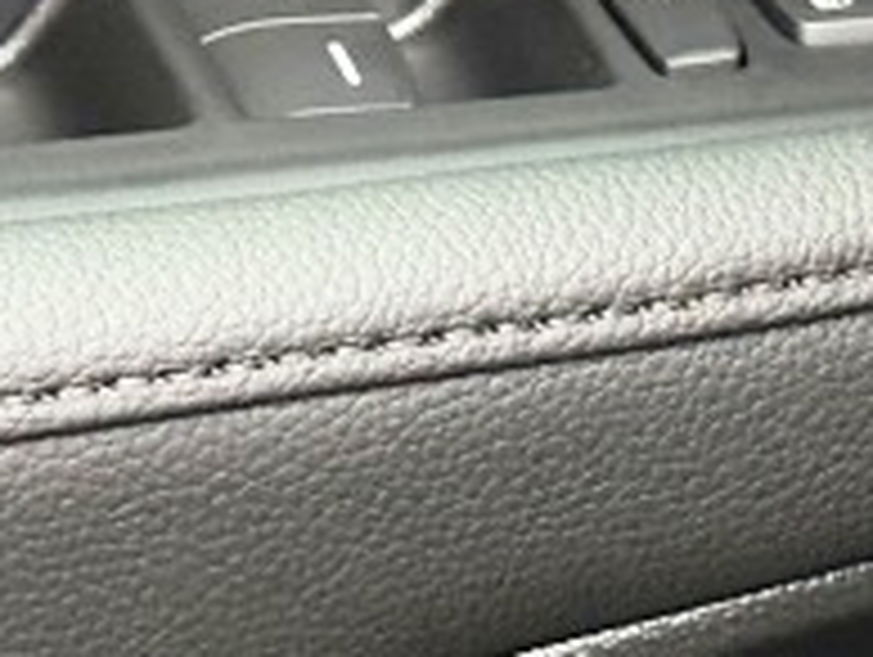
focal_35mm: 253
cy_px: -63
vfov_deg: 5.9
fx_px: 6388
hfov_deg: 7.8
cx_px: 819
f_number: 1.78
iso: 640
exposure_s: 1/24
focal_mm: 6.86
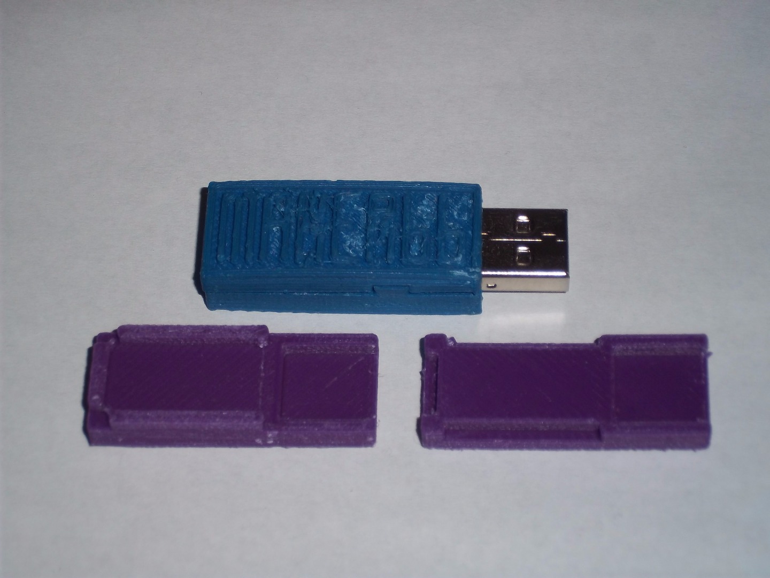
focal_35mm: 115
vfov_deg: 12.9
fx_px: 2558
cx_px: 385
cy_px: 289
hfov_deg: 17.1
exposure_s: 1/60
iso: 64
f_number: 5.28
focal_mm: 20.59
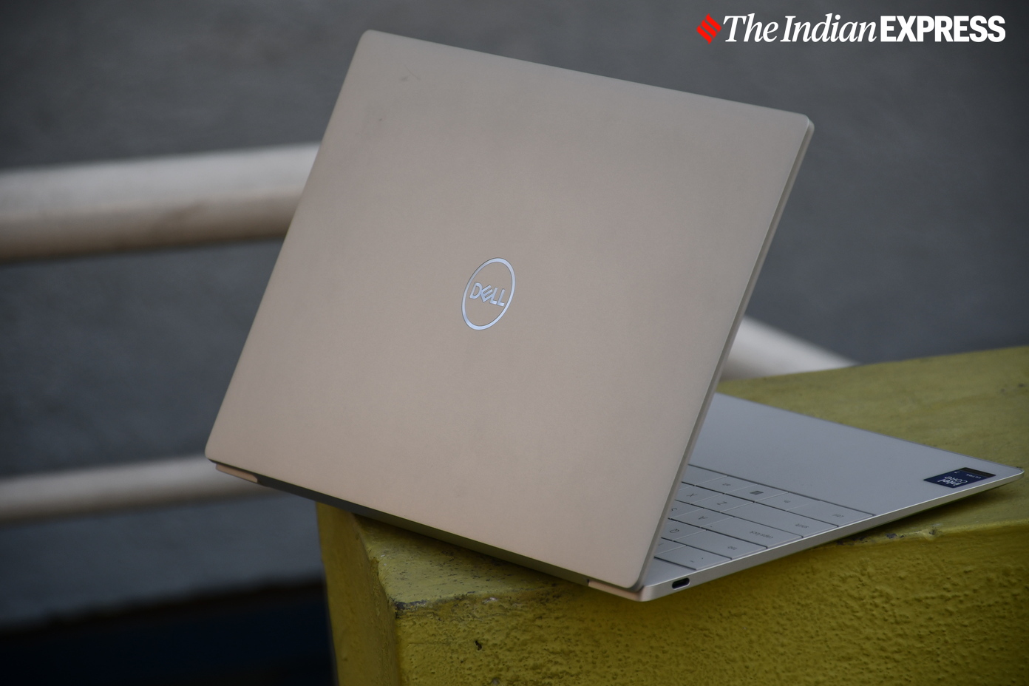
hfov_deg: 9.8
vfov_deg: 6.5
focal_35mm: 210
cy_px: 343
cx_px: 514
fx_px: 6002
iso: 220
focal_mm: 140
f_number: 5.6
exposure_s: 1/500
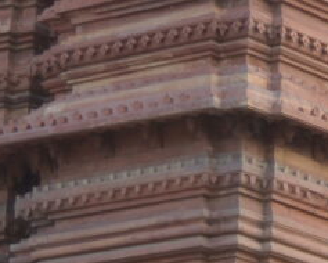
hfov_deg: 5.8
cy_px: 302
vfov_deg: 4.7
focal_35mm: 328
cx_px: 657
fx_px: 3187
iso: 100
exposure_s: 1/80
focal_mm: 27
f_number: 4
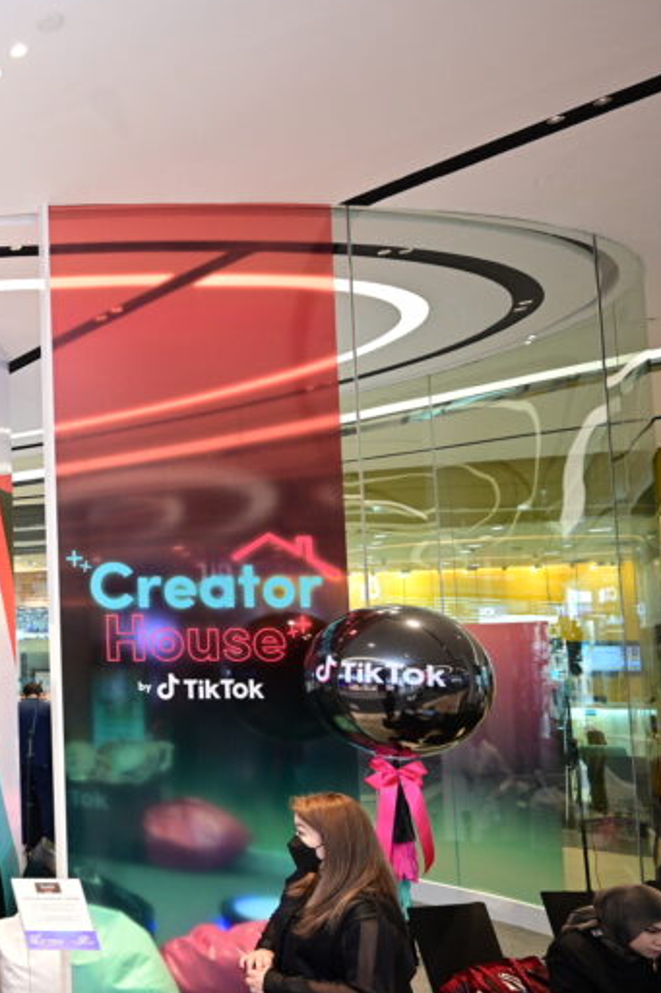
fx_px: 909
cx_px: -291
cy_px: 589
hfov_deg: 28.6
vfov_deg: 56.9
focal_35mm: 33
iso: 1600
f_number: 4
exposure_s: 1/125
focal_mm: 16.5
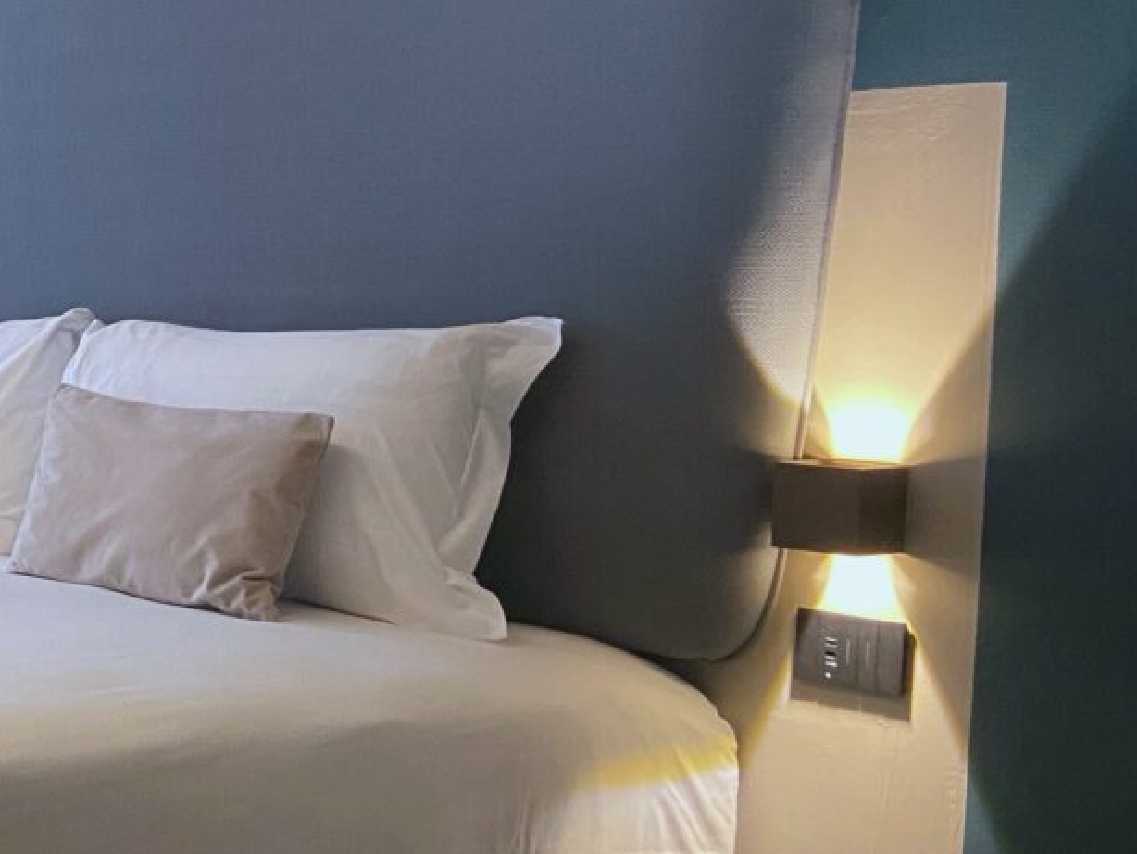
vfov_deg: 22.6
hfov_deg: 26.3
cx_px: -250
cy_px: 419
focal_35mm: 65
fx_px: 2136
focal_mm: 4.25
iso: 500
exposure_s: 1/58
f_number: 1.8
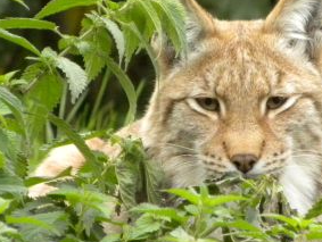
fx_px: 14353
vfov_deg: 1.0
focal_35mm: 1541
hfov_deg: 1.3
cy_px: 119
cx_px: 246
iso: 400
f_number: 5
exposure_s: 1/190
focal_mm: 110.4
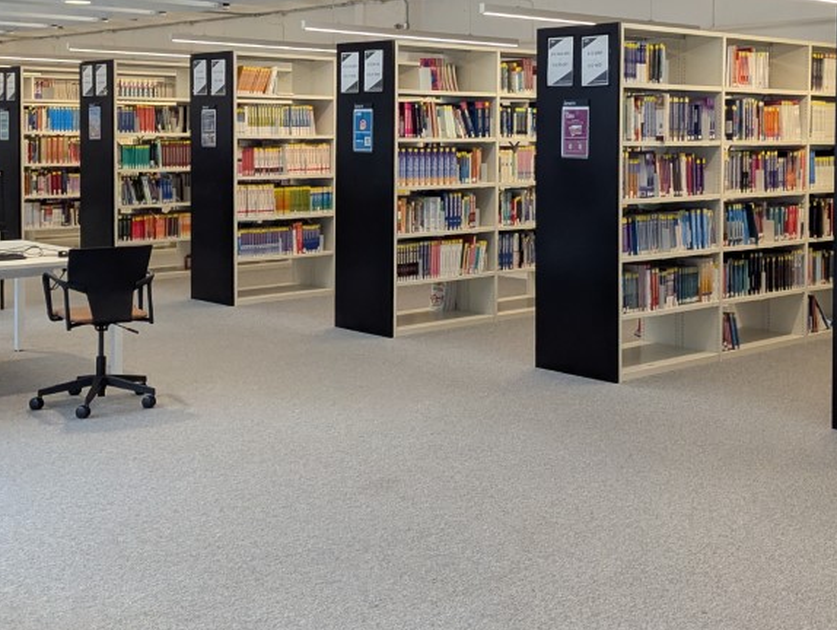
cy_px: 155
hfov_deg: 38.1
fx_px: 1210
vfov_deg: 28.7
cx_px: 483
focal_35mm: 50
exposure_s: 1/984
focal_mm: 6.81
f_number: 1.85
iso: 1215
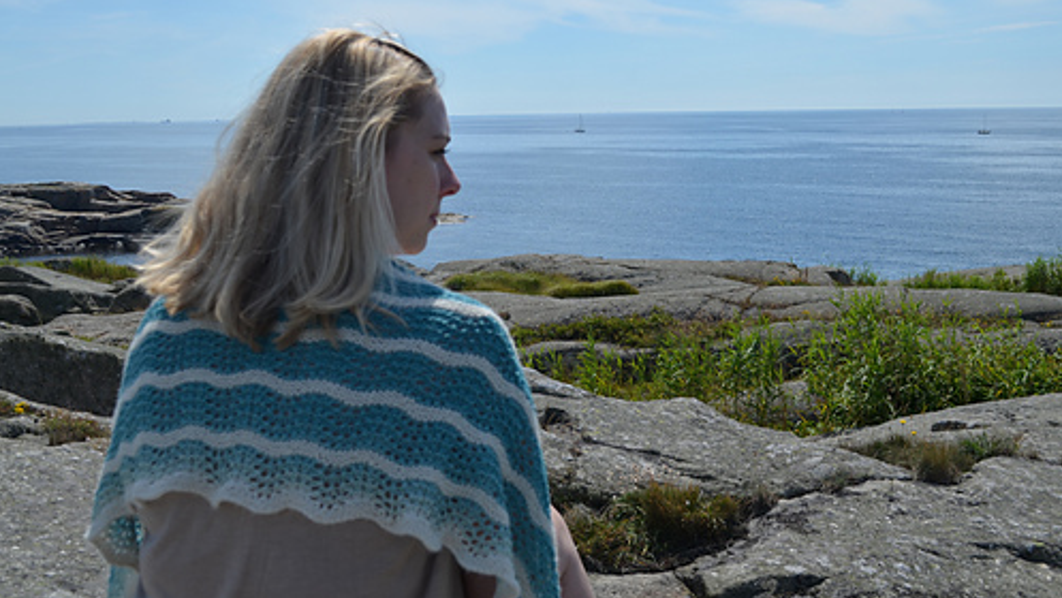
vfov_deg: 29.0
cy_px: 296
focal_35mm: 41
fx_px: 1155
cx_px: 532
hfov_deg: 49.4
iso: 100
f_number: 8
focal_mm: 26
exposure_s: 1/500
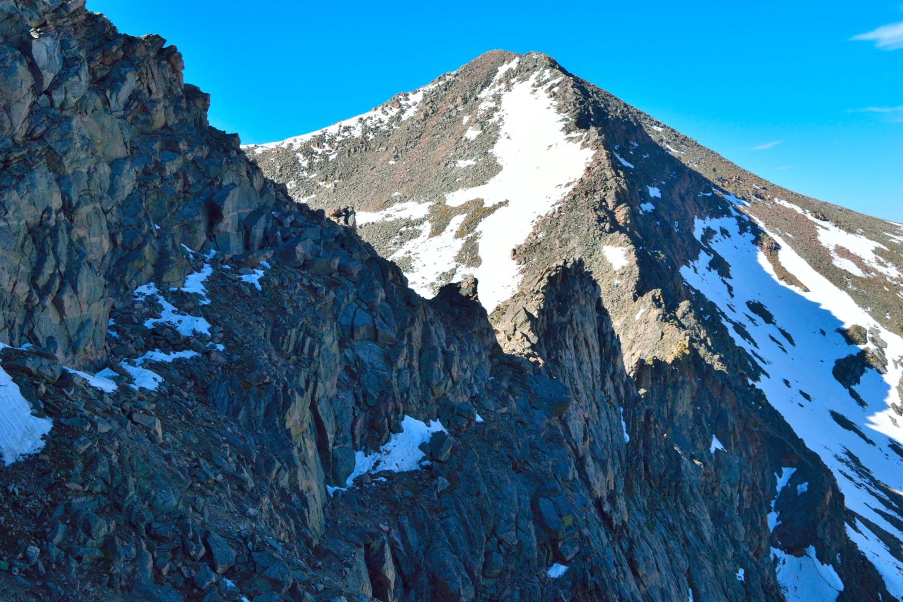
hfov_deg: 43.6
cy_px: 301
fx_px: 1129
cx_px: 452
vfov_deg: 29.9
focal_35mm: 45
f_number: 11
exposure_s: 1/400
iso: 400
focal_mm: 30
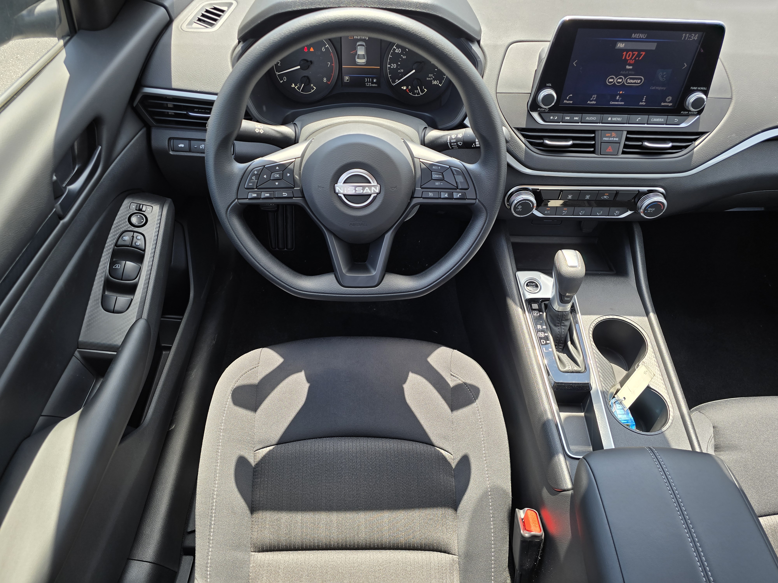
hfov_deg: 73.9
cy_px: 292
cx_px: 389
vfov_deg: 58.9
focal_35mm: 23
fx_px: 517
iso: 20
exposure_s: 1/180
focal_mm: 6.3
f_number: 1.7
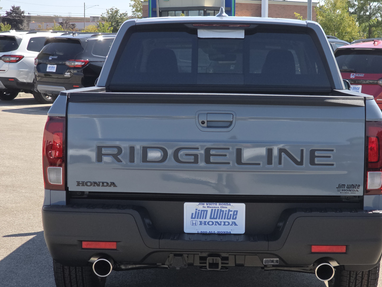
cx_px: 226
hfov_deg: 22.7
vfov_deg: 17.2
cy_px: 168
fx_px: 949
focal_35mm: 86
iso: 50
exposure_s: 1/1093
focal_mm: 7.9
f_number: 2.4
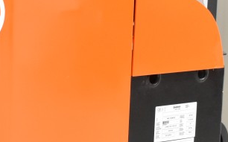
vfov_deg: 7.1
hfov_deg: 11.5
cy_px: 225
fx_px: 1118
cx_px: -32
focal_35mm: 180
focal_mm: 30
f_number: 5.6
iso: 1600
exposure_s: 1/20
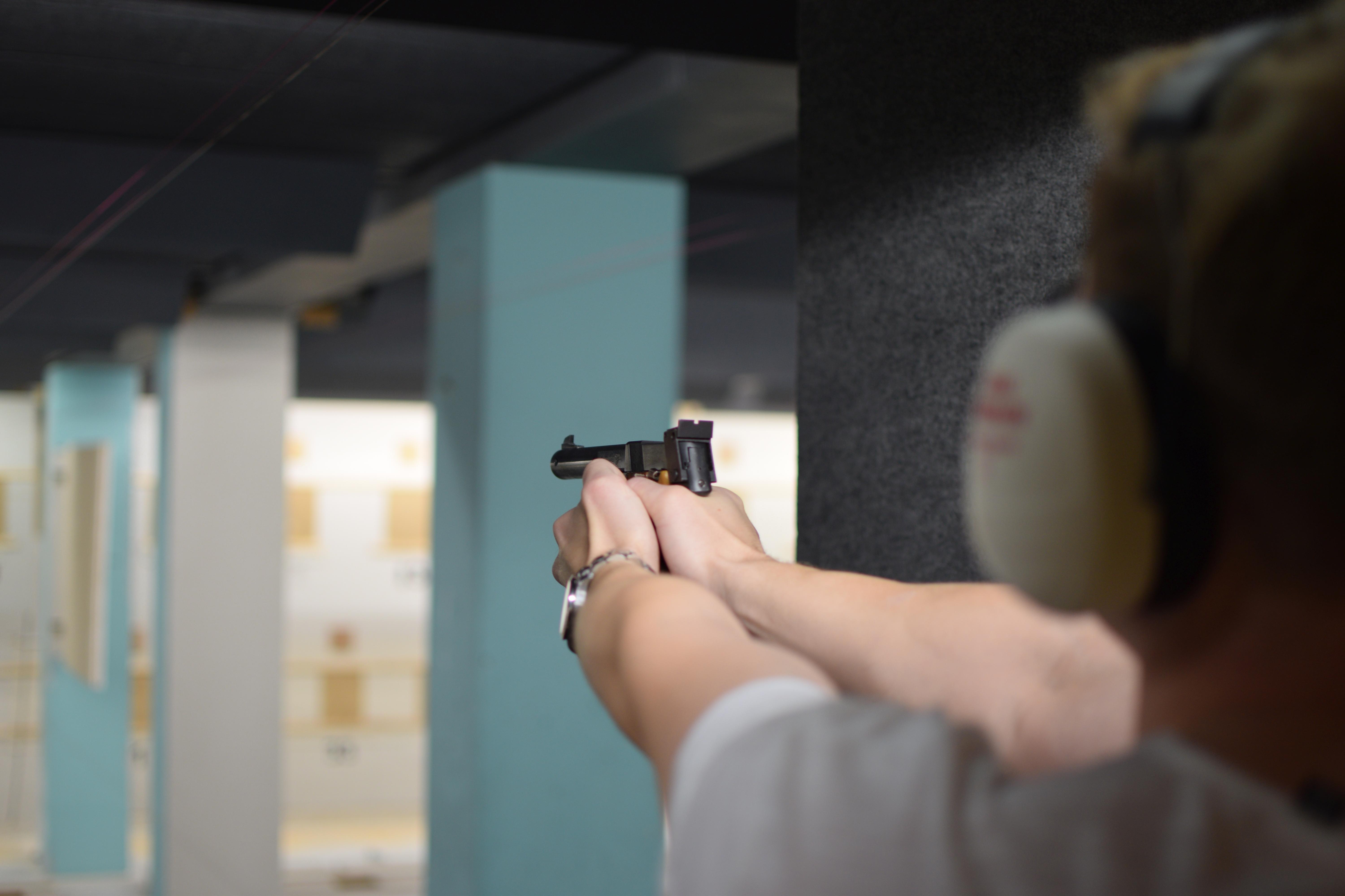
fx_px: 1961
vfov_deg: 25.8
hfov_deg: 37.9
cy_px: 448
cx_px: 672
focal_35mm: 52
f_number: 1.8
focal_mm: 35
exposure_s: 1/60
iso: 180
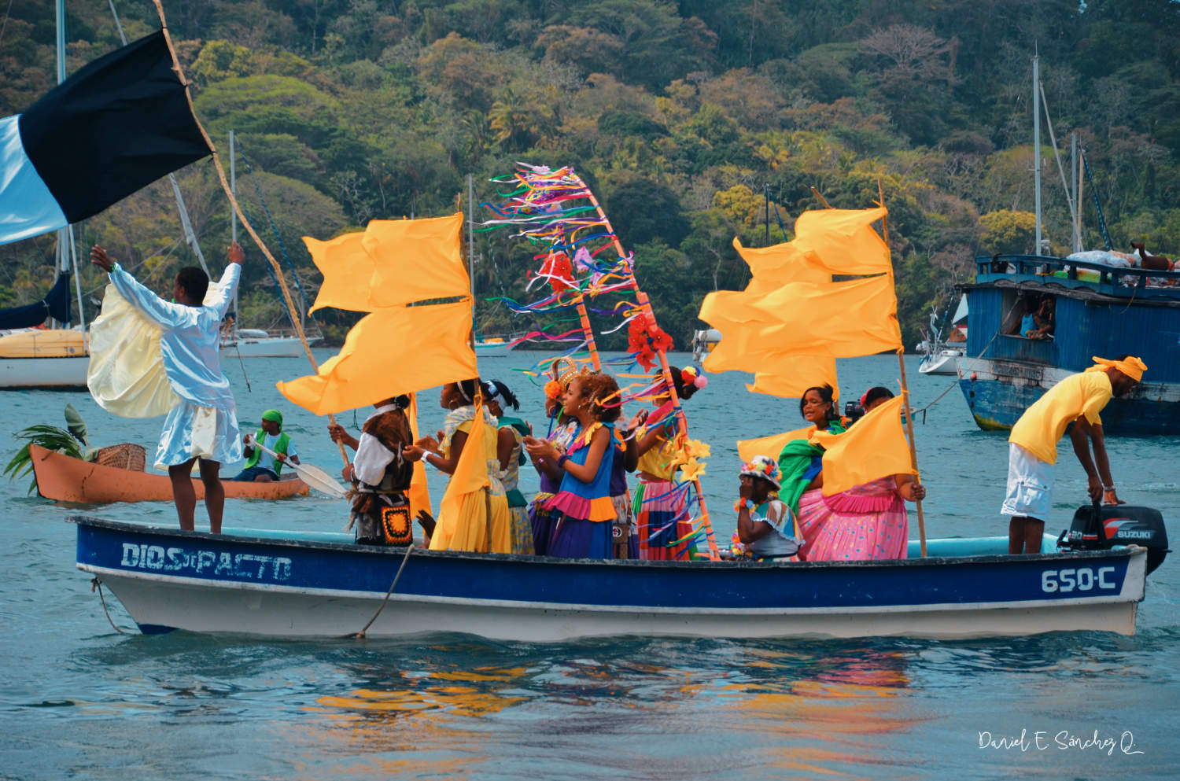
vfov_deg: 8.7
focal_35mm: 158
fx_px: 5151
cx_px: 590
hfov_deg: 13.1
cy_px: 390
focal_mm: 105
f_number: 7.1
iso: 200
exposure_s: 1/200
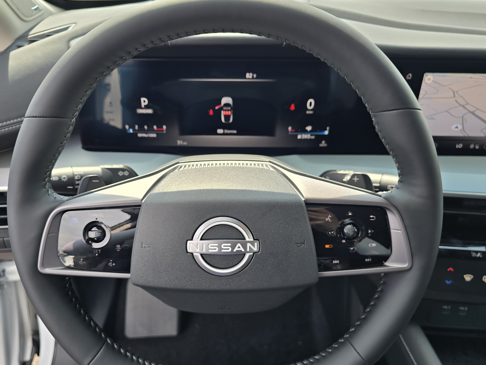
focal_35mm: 26
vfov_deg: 53.0
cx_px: 230
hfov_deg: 67.3
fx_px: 365
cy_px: 199
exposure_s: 1/180
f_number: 1.7
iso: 20
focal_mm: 6.3
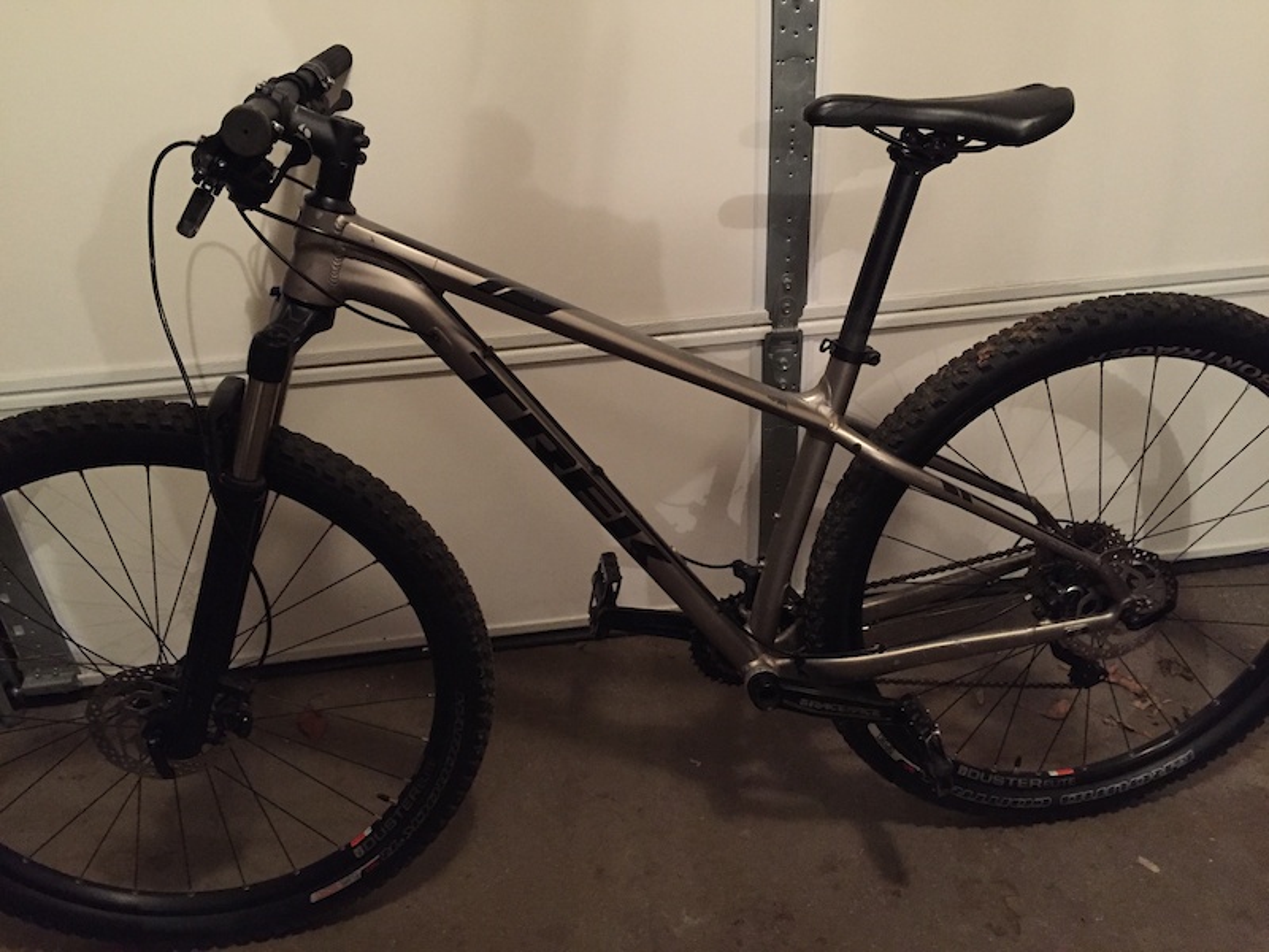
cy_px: 476
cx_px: 634
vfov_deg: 48.2
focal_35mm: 29
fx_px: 1063
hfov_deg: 61.7
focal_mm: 4.15
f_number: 2.2
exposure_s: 1/15
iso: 500
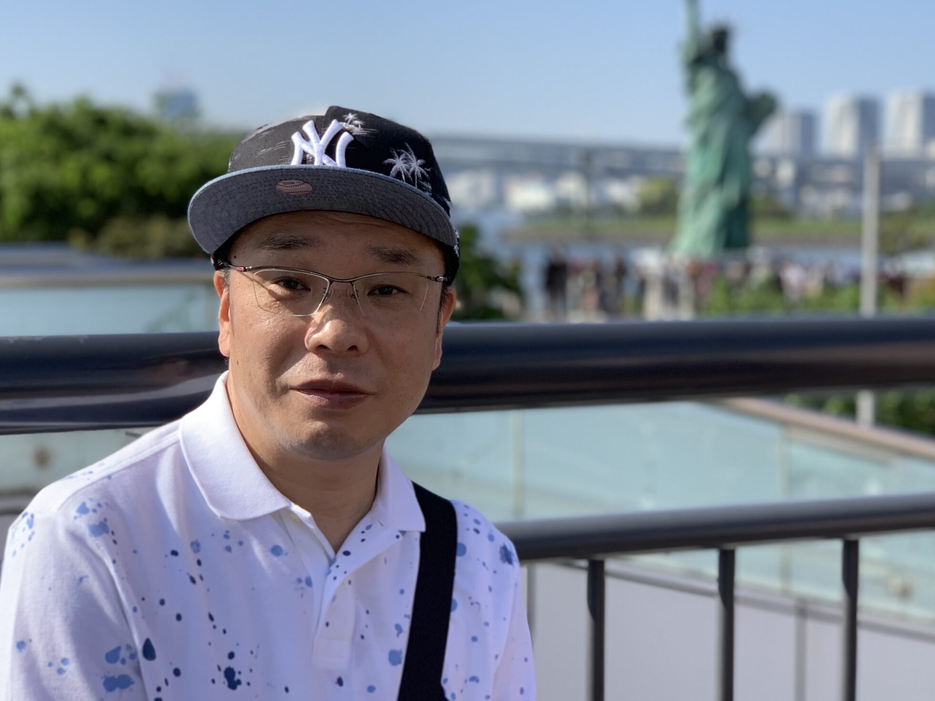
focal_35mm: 68
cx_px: 435
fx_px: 1836
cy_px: 298
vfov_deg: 21.6
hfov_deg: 28.6
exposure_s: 1/648
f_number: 2.4
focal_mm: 6
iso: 16
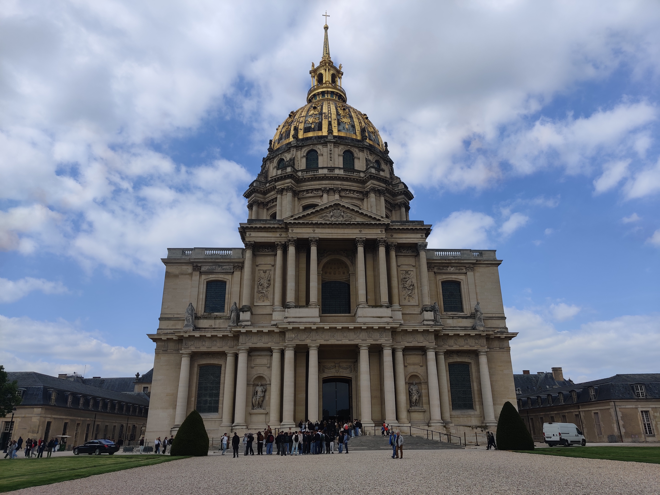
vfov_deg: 51.4
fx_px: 515
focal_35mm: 27
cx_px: 330
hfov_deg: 65.3
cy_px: 248
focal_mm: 4.75
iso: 125
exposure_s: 1/2363
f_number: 1.65
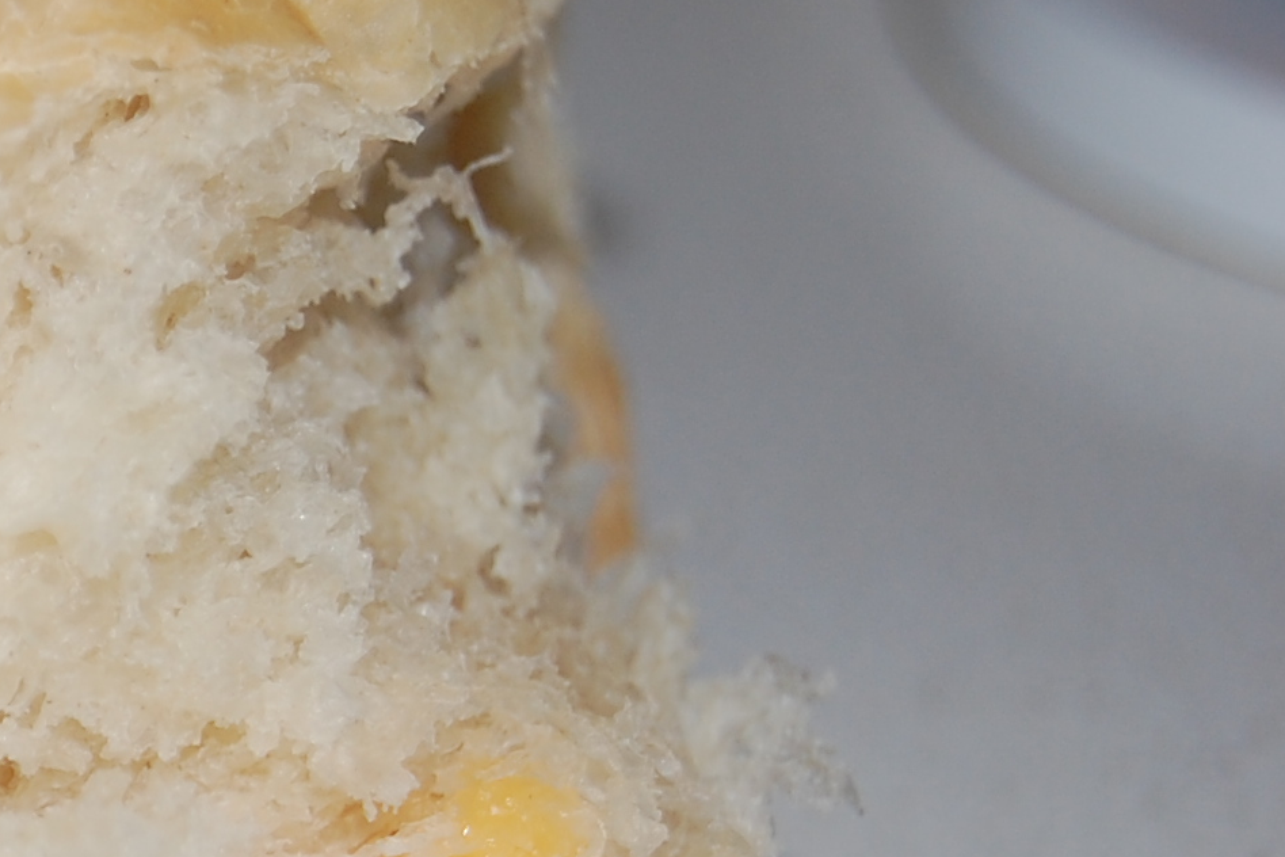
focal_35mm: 262
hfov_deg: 7.7
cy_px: 678
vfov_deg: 5.2
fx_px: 9336
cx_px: -698
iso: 200
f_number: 5.6
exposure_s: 1/125
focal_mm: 55
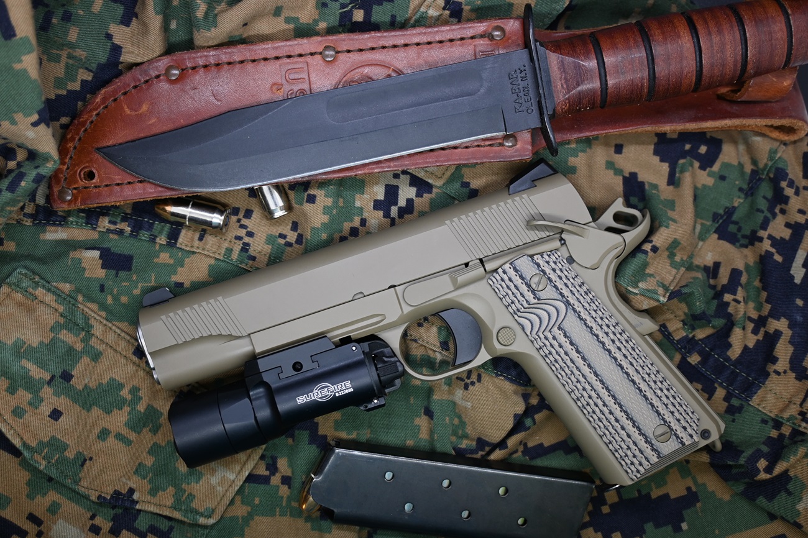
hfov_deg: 55.1
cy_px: 269
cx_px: 404
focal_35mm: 34
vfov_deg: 38.3
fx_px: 774
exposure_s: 1/40
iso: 220
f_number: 4.2
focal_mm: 23
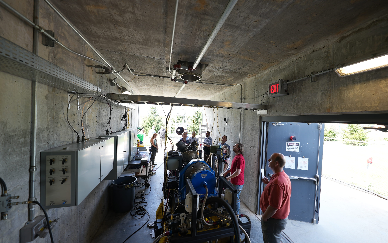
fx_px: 137
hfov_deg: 109.2
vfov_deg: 82.8
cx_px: 205
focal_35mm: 13
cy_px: 125
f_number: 2.8
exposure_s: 1/60
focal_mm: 12
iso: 80
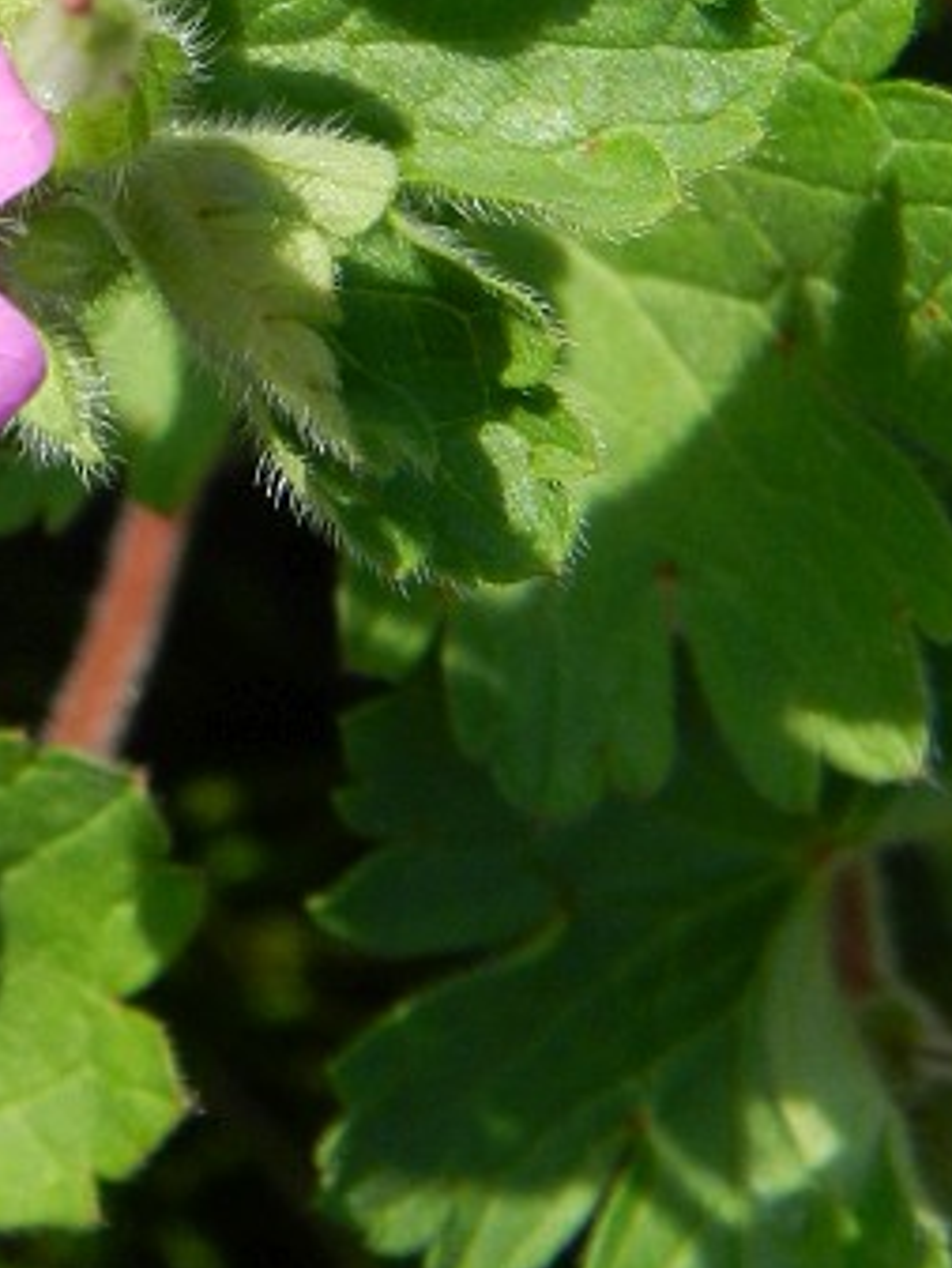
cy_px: 49
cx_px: -365
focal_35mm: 114
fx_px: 4178
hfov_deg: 12.5
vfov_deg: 16.9
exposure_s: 1/1000
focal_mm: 5.6
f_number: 3.7
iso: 160
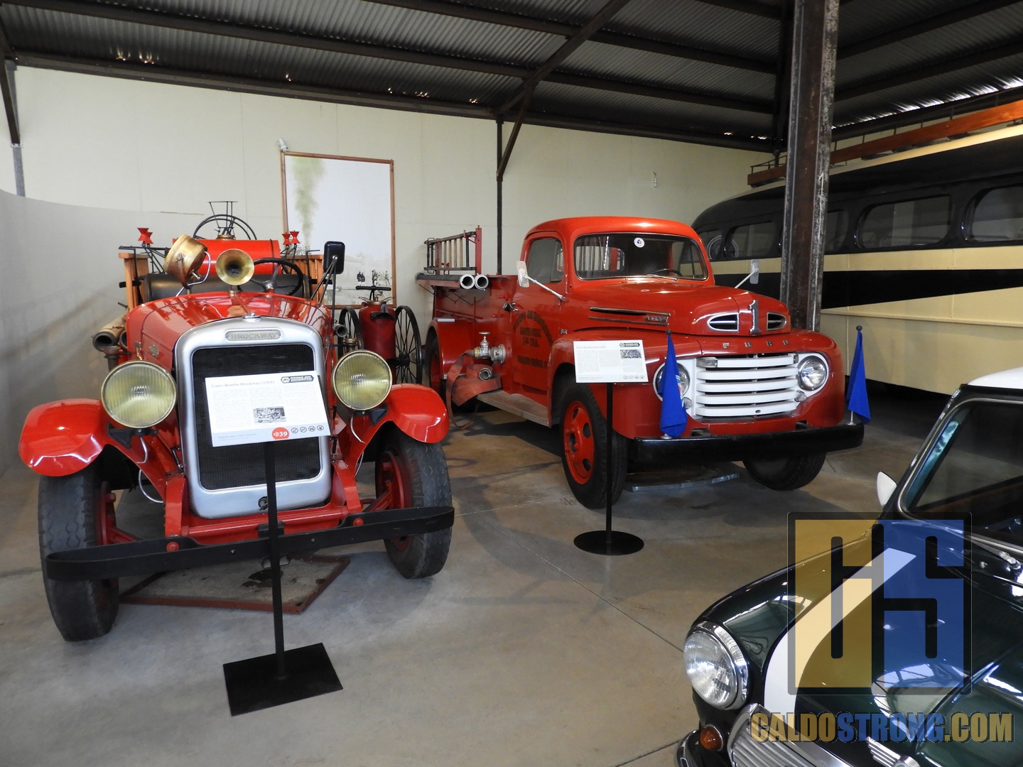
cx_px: 512
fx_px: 709
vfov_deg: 56.8
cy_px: 384
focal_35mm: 24
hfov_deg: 71.6
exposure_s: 1/15
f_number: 3.3
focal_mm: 4.3
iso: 400
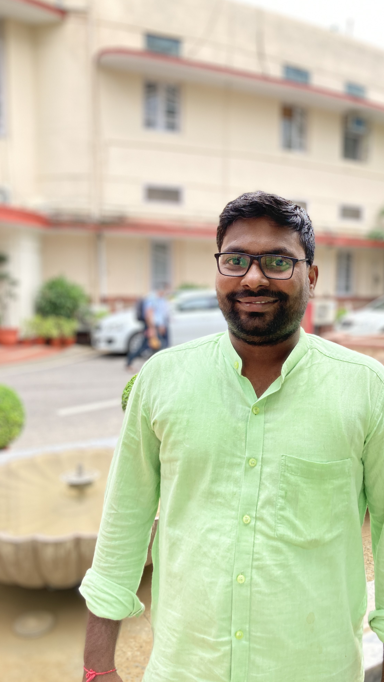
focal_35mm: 31
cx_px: 260
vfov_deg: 62.6
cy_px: 340
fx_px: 561
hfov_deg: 37.3
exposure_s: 1/121
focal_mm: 3.99
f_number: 1.8
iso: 50
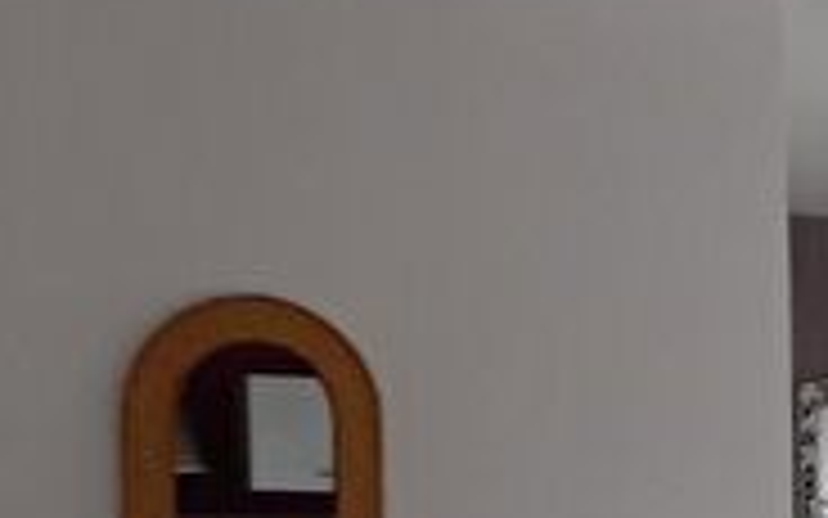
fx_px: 2460
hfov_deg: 17.3
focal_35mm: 109
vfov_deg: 11.7
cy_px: 687
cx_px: 1215
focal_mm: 3.6
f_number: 1.9
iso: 200
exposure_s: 1/33
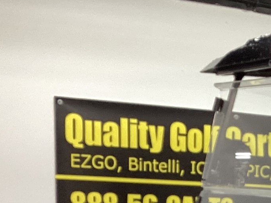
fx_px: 947
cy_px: 372
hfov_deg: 15.7
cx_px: 329
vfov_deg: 11.3
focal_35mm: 121
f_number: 2.4
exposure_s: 1/60
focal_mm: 3.3
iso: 160
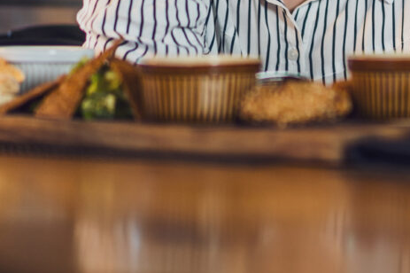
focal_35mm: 166
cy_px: -169
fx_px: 1889
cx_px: 595
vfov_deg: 8.0
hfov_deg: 11.9
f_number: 1.4
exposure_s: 1/200
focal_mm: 50
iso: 200
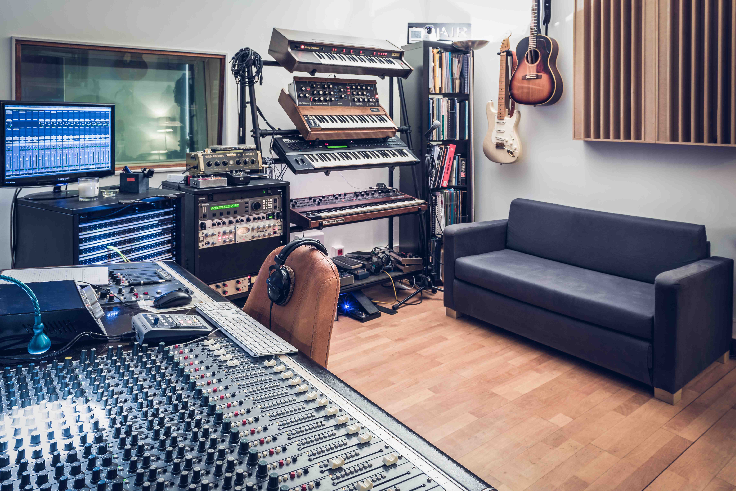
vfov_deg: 53.2
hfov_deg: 73.7
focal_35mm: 24
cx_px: 368
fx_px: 491
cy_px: 246
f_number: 8
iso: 64
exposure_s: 6
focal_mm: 24
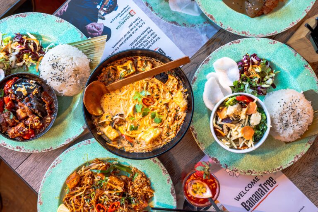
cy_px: 106
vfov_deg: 27.0
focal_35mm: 50
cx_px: 159
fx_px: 442
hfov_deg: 39.6
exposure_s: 1/80
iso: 3200
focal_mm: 50
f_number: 6.3
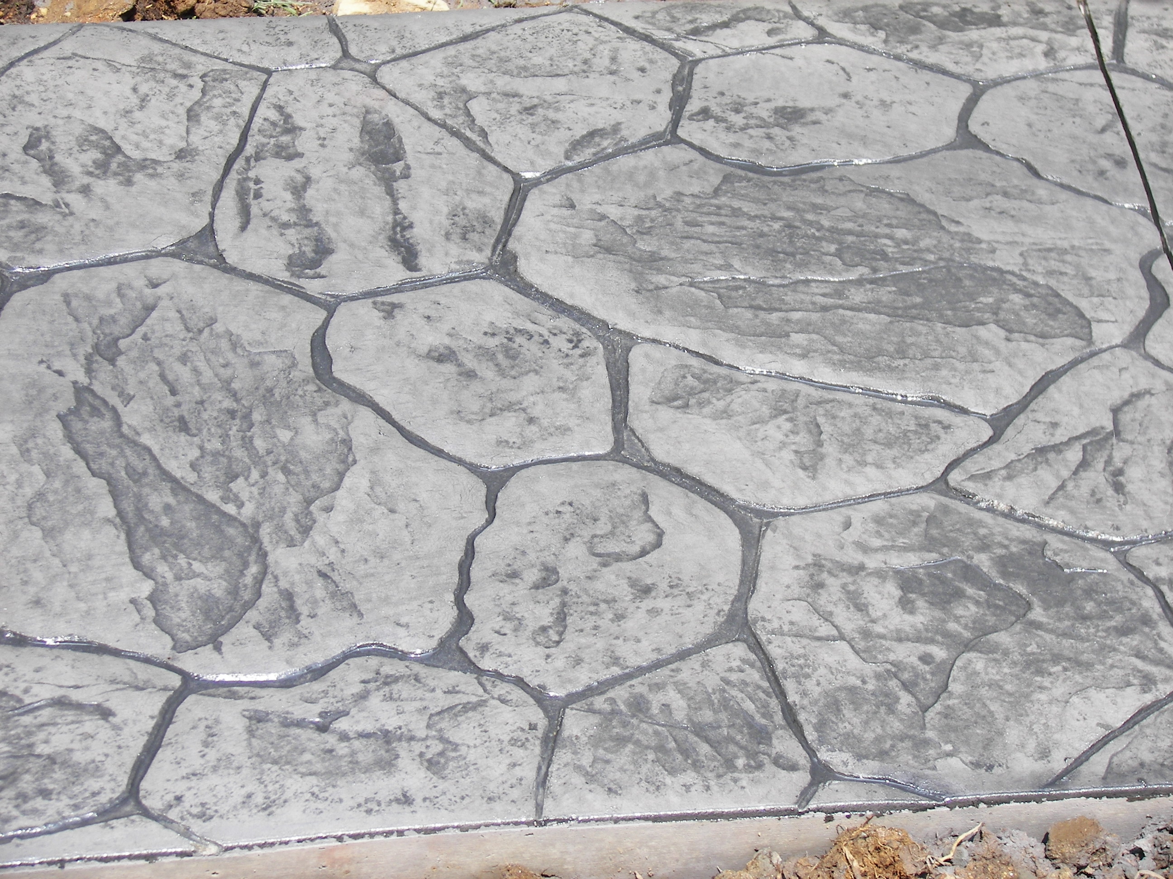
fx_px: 3626
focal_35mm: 107
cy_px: 440
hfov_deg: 18.4
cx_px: 586
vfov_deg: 13.8
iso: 50
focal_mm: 17.8
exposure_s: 1/250
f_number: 3.2
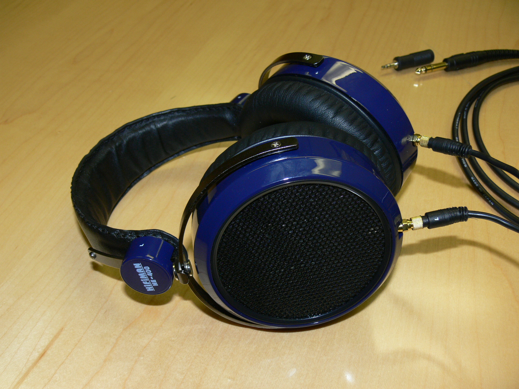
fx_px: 525
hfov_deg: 52.6
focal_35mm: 35
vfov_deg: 40.7
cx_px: 260
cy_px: 194
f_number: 4
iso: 100
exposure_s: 1/30
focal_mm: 7.4
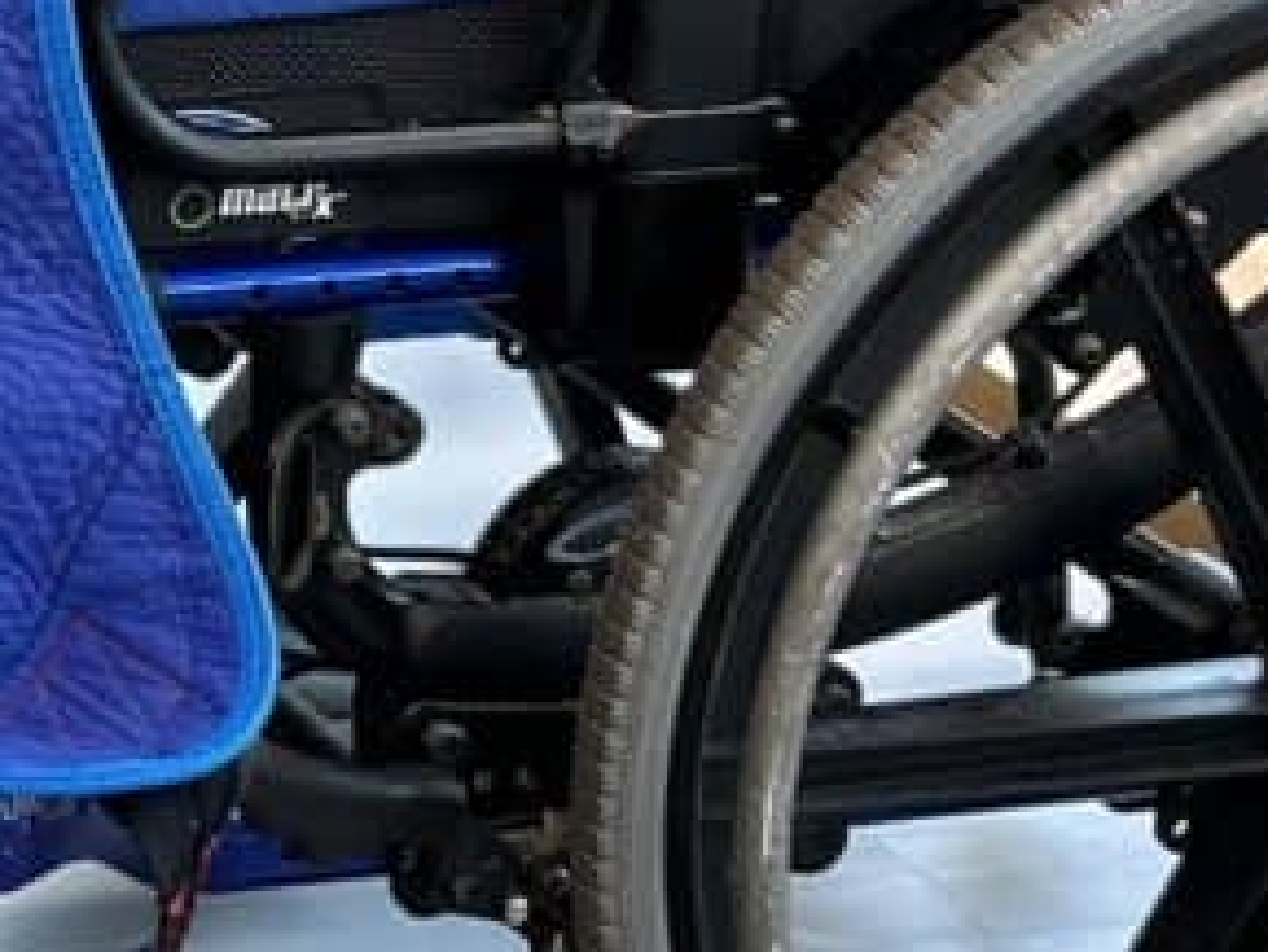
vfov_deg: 10.5
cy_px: -338
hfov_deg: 13.2
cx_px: -842
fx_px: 5057
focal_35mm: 138
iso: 100
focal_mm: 5.7
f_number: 1.5
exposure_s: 1/120
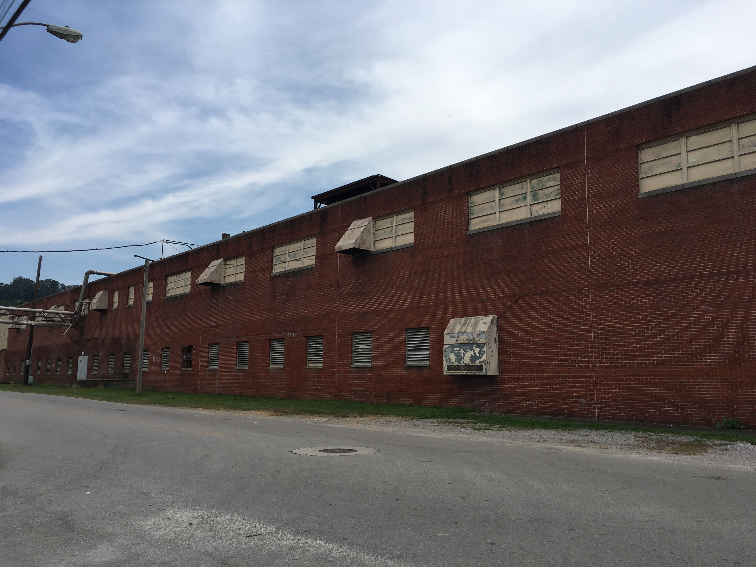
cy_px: 284
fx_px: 633
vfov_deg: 48.2
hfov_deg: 61.7
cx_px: 378
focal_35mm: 29
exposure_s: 1/1282
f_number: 2.2
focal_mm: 4.15
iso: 25
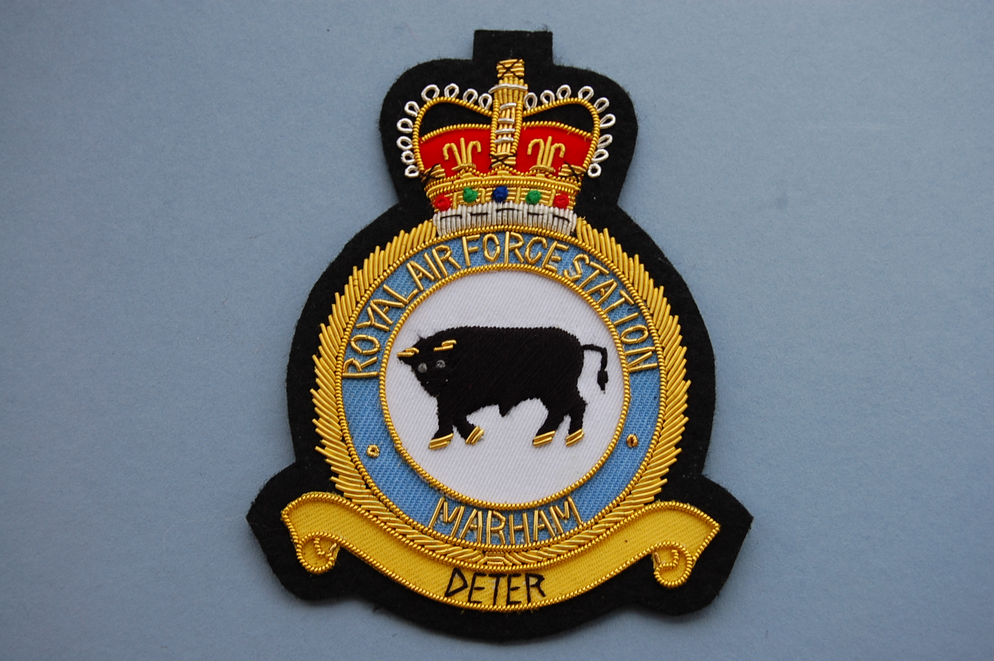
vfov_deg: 18.9
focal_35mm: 72
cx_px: 497
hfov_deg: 28.1
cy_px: 330
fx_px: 1986
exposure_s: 1/80
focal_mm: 48
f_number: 8
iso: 200
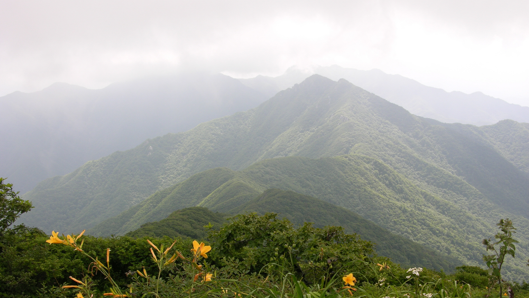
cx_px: 267
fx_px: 715
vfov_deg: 23.4
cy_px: 197
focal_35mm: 51
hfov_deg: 40.6
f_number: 5.3
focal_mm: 11.6
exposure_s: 1/140
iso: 50
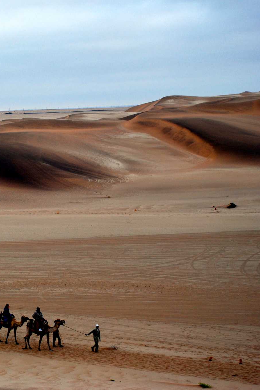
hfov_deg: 14.9
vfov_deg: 22.6
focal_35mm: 90
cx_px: -17
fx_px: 975
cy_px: 195
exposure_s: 1/100
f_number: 5
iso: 200
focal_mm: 40
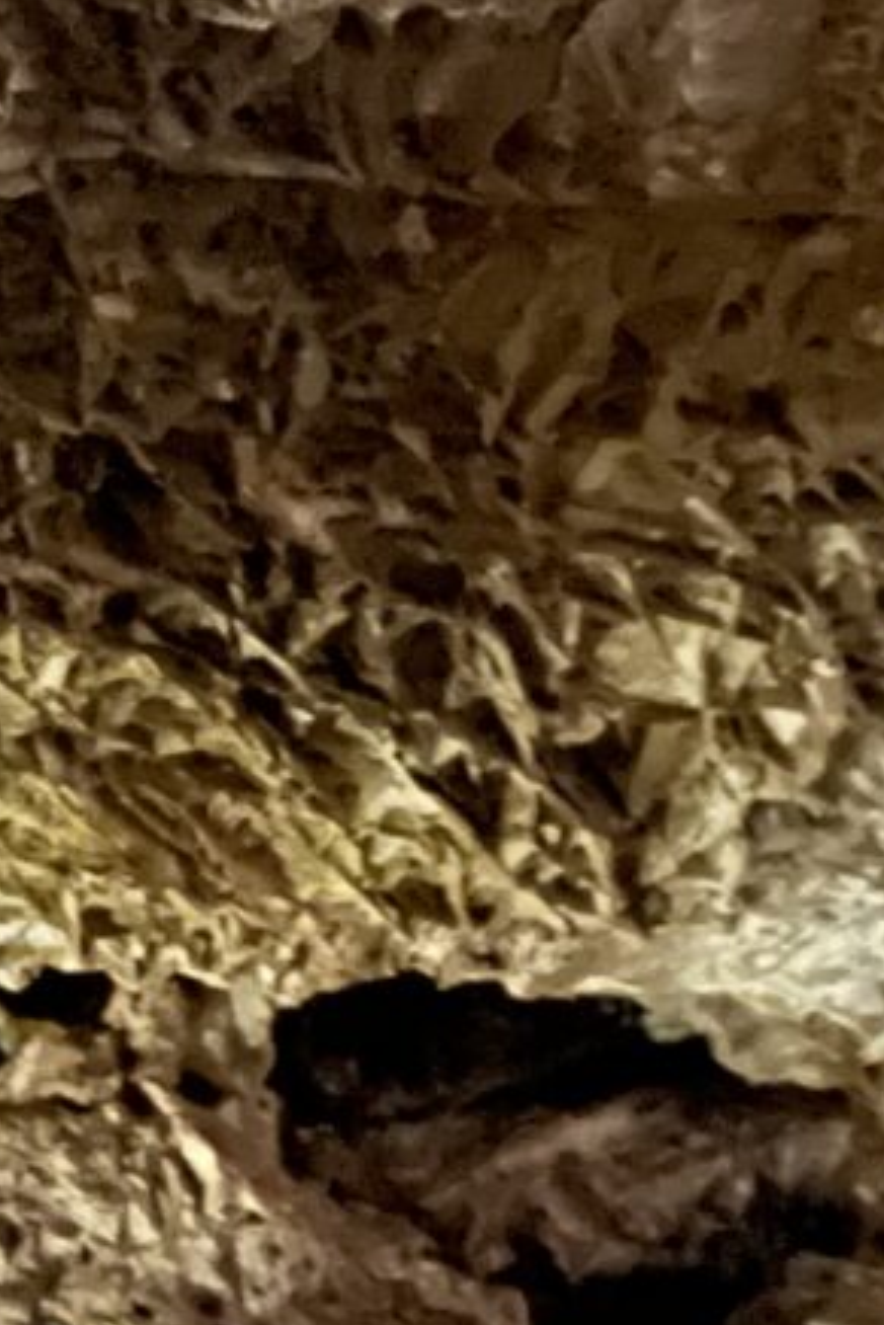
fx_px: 4674
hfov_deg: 9.4
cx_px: -1361
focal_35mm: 127
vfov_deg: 14.8
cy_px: -732
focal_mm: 4.2
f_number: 1.6
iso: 2500
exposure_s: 1/4
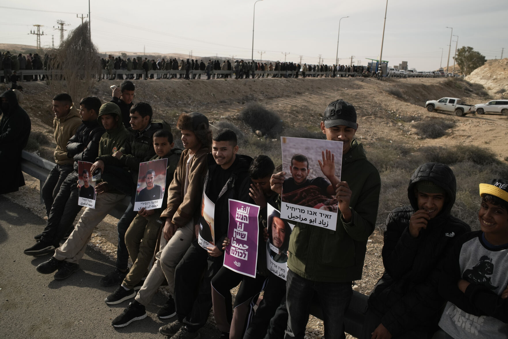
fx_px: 494
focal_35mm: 35
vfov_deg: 37.8
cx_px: 254
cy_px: 170
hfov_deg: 54.4
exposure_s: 1/1250
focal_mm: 35
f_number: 8
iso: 500
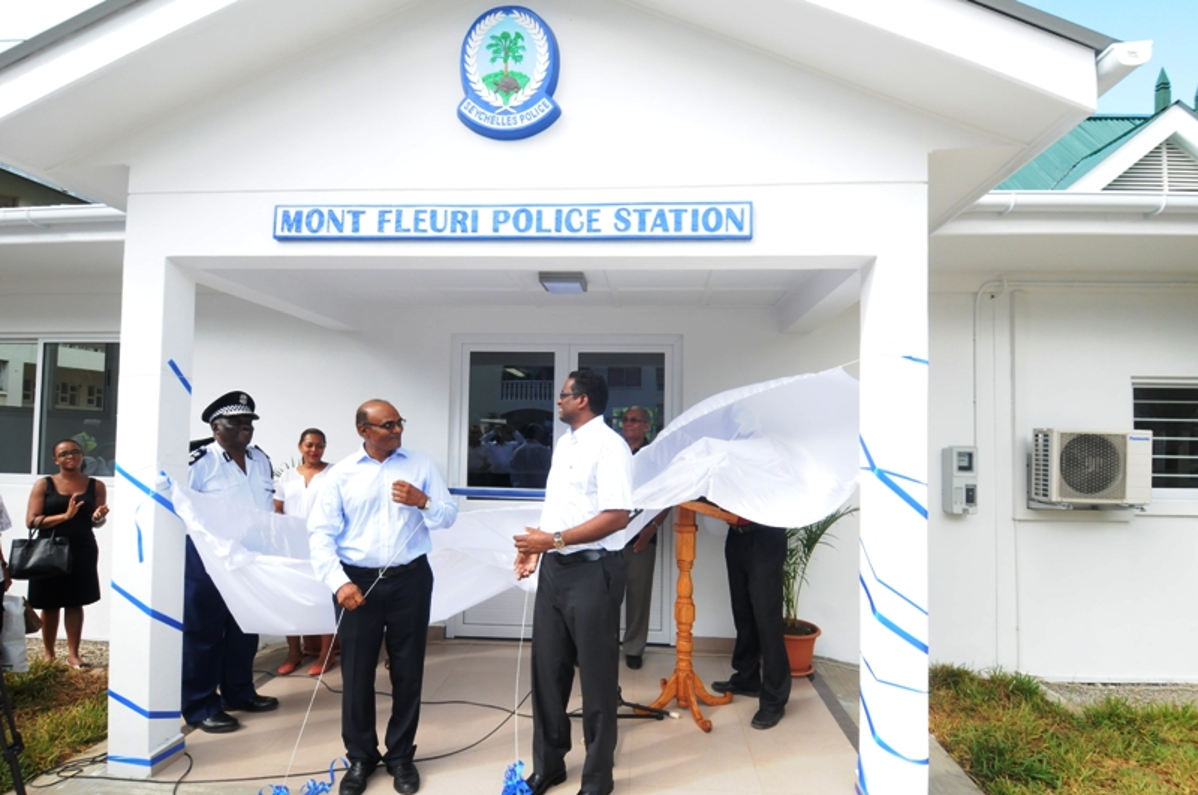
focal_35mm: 18
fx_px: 598
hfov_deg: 90.1
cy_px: 398
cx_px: 599
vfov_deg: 67.2
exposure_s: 1/250
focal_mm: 12
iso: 800
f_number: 7.1
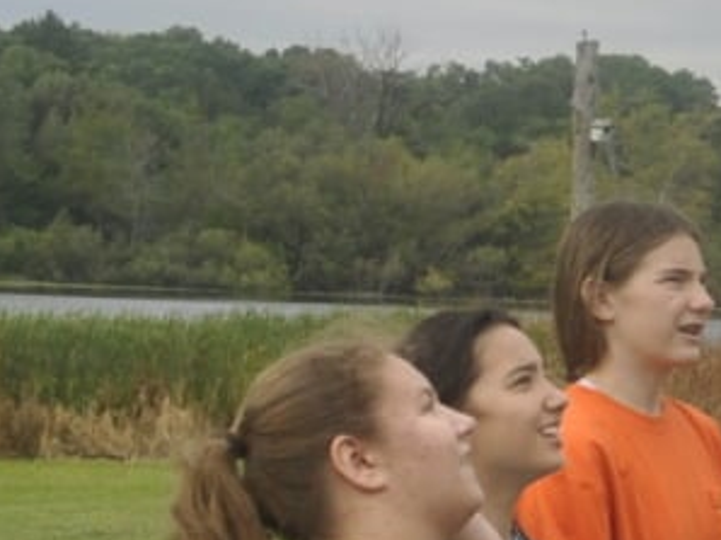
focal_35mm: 198
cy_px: 571
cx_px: 1834
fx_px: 4121
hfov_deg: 8.9
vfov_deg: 7.5
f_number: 8
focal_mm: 20
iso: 200
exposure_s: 1/250
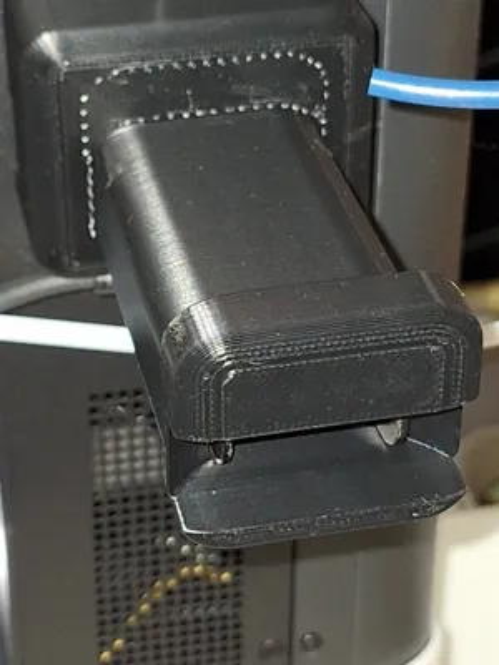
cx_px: 250
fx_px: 442
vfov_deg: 73.9
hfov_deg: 58.9
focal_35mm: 23
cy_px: 332
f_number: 1.8
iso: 25
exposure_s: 1/13
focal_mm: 5.54
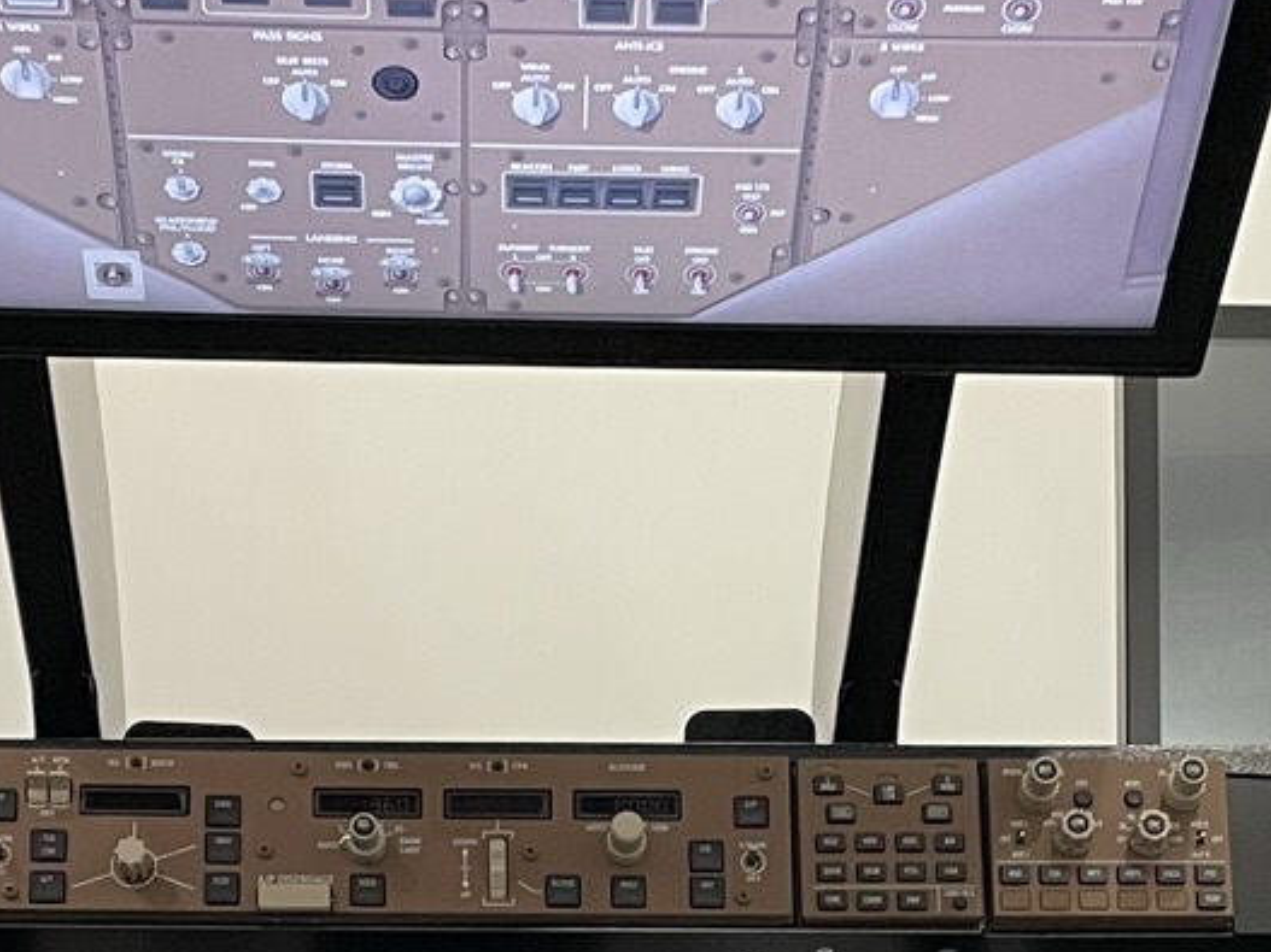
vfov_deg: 13.8
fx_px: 3708
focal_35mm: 101
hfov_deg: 19.5
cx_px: 634
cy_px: 1432
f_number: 1.6
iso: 200
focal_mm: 4.2
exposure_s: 1/60
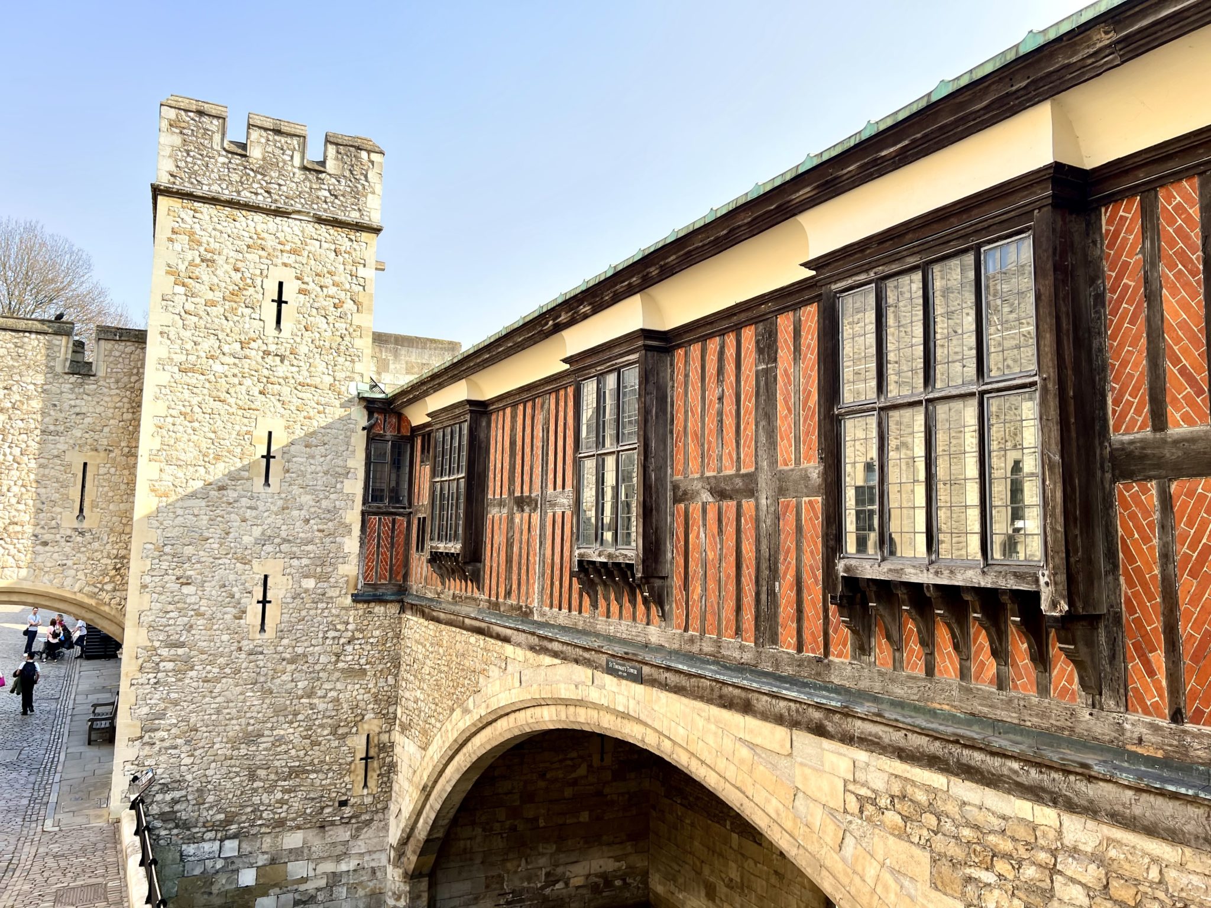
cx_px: 606
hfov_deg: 67.3
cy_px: 454
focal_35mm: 26
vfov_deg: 53.1
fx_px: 910
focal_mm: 5.7
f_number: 1.5
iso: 50
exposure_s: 1/486
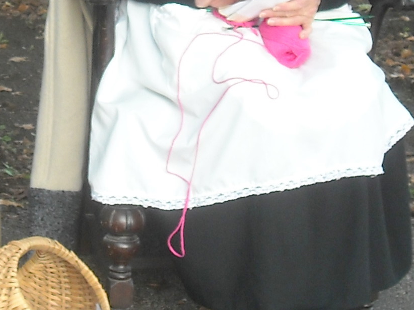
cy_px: -34
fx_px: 1662
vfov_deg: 10.5
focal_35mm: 139
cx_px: -13
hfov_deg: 14.0
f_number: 2.8
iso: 64
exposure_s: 1/125
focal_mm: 5.7
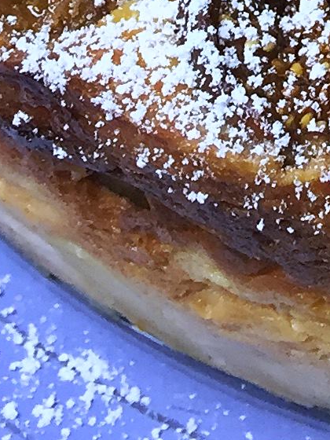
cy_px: -677
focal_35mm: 169
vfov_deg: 10.0
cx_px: 648
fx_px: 2148
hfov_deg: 8.4
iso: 32
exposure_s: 1/33
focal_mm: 4.15
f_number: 2.2
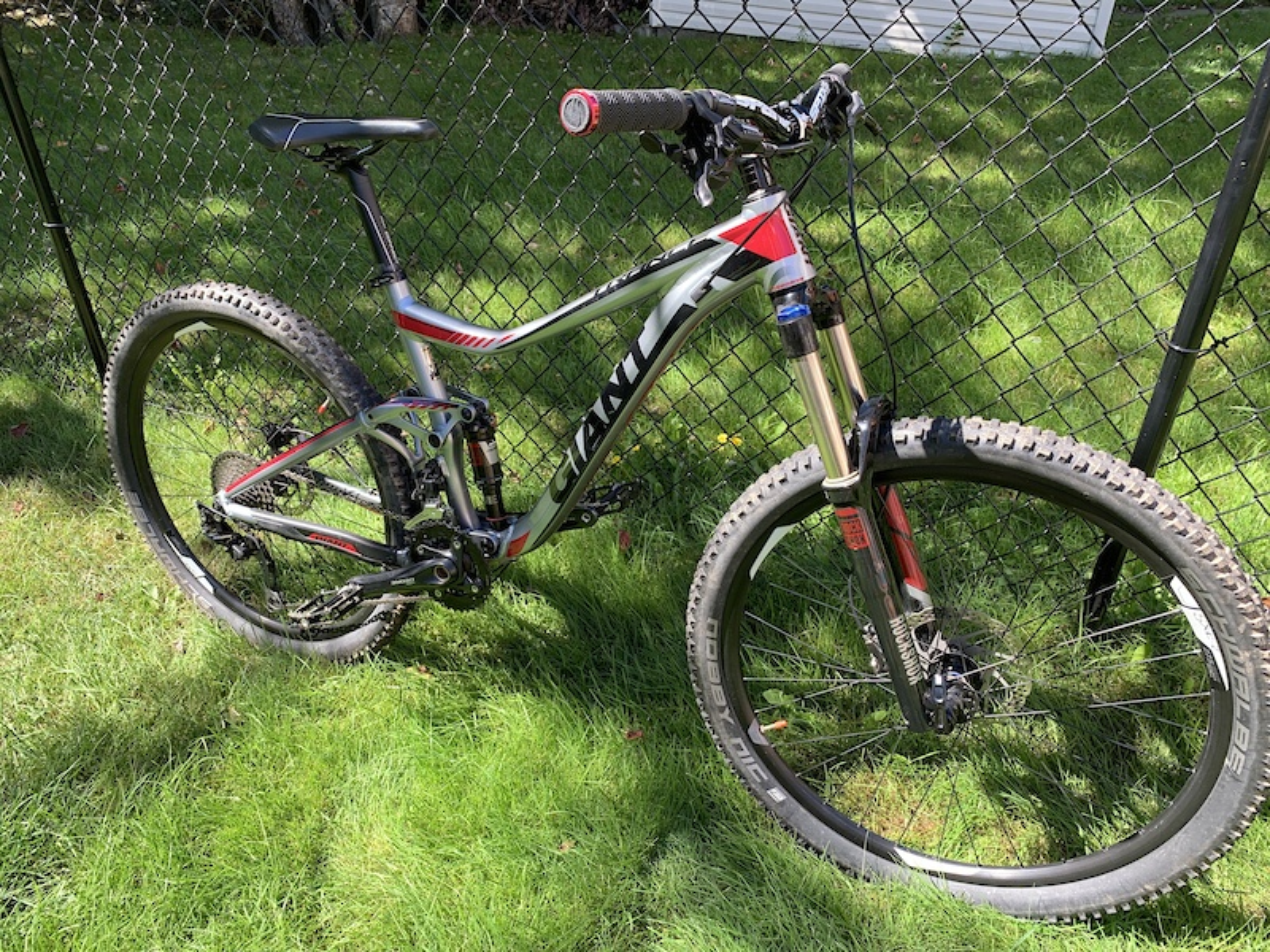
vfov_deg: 53.1
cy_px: 476
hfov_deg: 67.3
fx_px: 954
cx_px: 635
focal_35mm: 26
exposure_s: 1/233
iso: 25
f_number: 1.8
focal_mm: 4.25
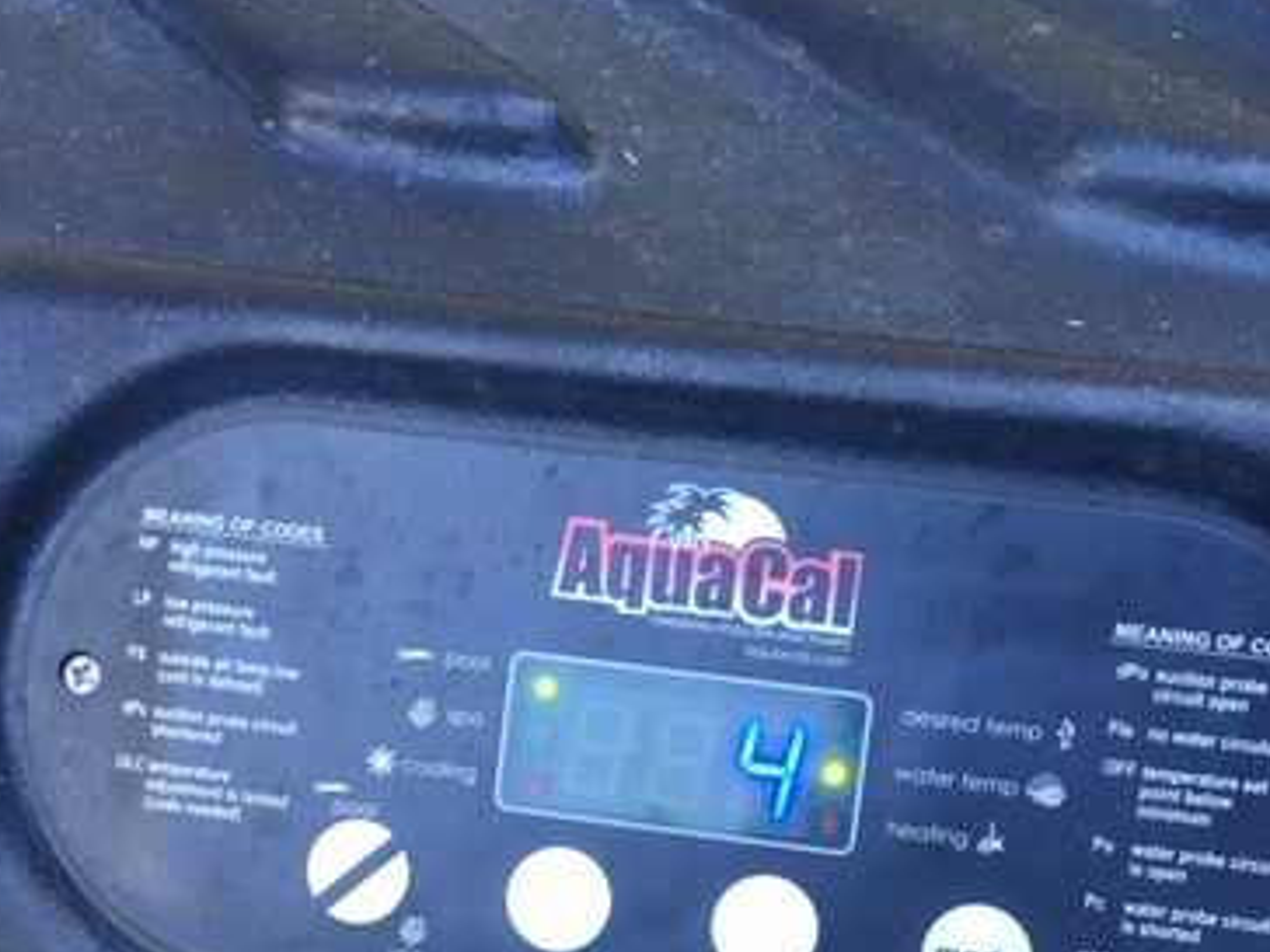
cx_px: 614
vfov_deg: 27.8
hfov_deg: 37.5
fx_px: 1871
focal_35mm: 51
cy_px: 795
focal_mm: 4.15
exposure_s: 1/30
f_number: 2.2
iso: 32
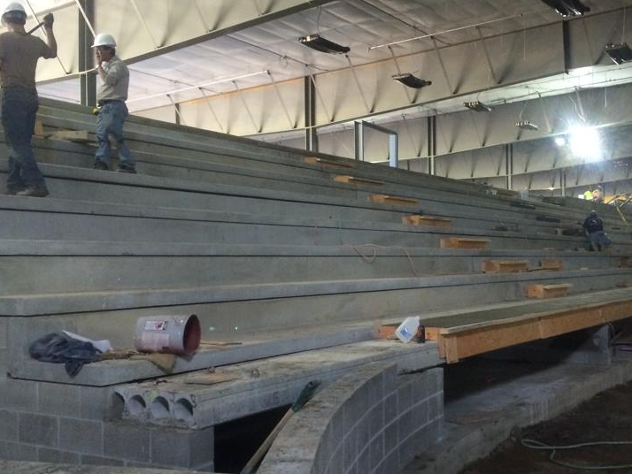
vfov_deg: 33.6
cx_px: 407
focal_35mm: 43
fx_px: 785
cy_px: 248
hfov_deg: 43.4
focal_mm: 4.12
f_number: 2.2
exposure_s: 1/30
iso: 250
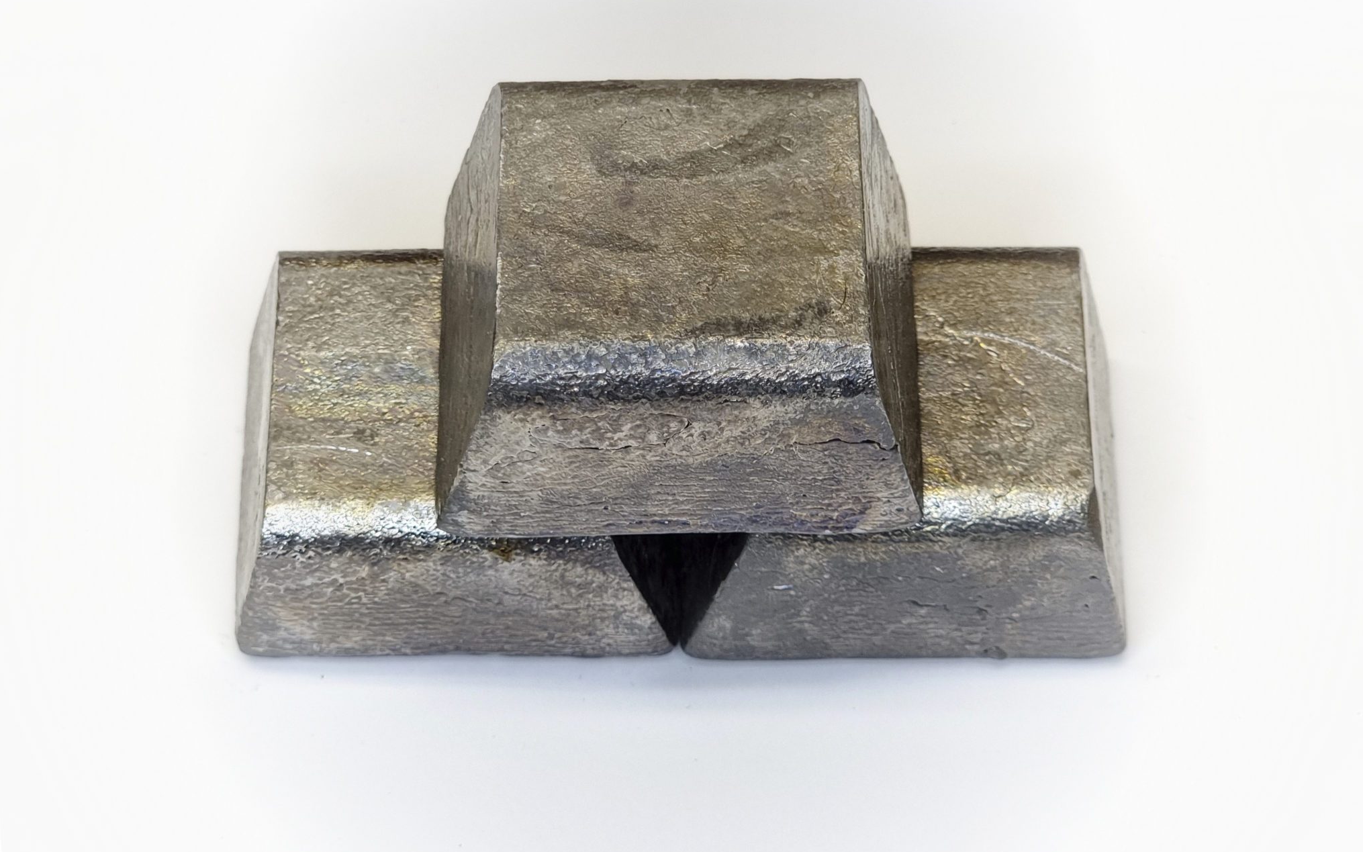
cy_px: 357
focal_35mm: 77
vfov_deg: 16.9
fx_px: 2860
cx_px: 686
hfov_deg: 26.8
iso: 64
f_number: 2.4
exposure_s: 1/100
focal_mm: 9
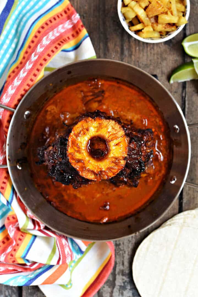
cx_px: 99
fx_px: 866
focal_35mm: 105
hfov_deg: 13.0
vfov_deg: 19.5
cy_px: 148
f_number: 6.3
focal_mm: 105
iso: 2000
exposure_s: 1/100
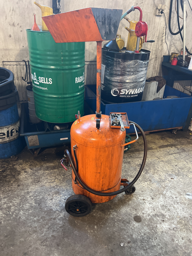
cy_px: 128
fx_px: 192
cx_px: 96
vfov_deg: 67.3
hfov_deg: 53.1
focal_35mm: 26
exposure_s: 1/33
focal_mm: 5.7
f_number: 1.5
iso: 400
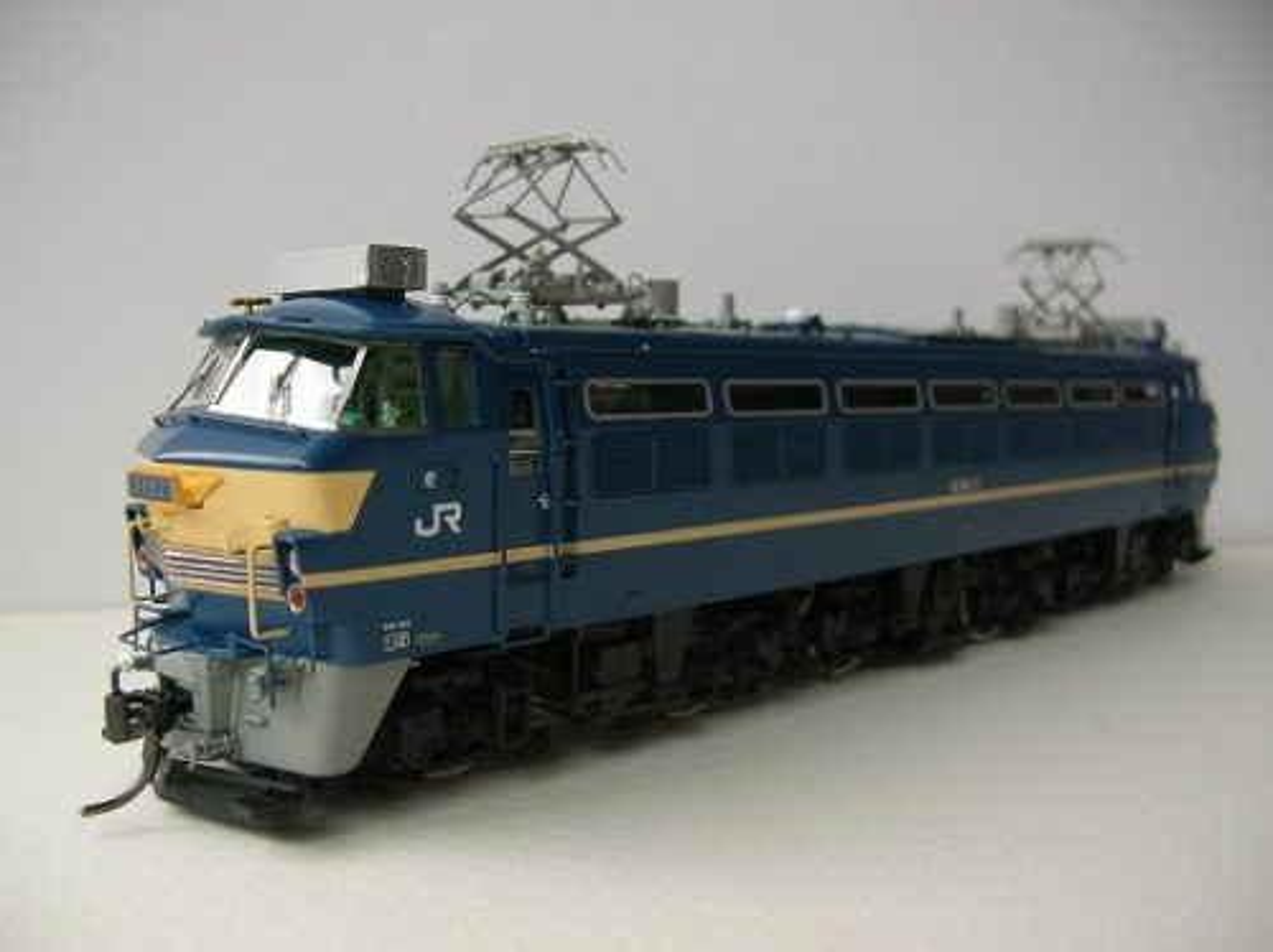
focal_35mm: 35
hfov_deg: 52.7
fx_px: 1286
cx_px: 636
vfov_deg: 40.6
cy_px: 476
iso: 50
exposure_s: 1/54.6
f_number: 2.8
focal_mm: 5.8
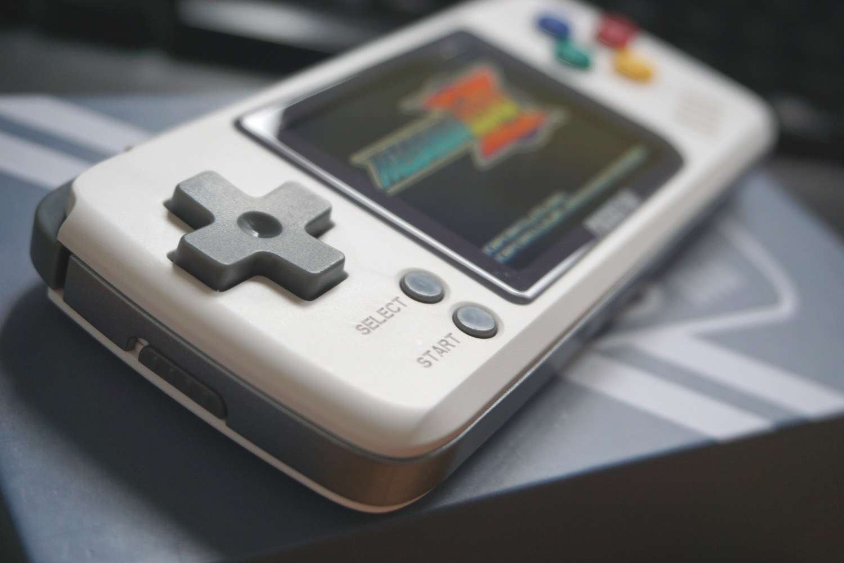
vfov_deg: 28.1
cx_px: 422
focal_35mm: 48
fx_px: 1125
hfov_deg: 41.1
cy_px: 282
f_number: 5
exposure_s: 1/60
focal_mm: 32
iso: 320
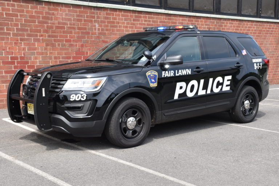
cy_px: 93
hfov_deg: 41.1
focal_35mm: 48
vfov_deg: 28.1
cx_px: 140
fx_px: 372
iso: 200
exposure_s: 1/250
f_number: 8
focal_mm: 32
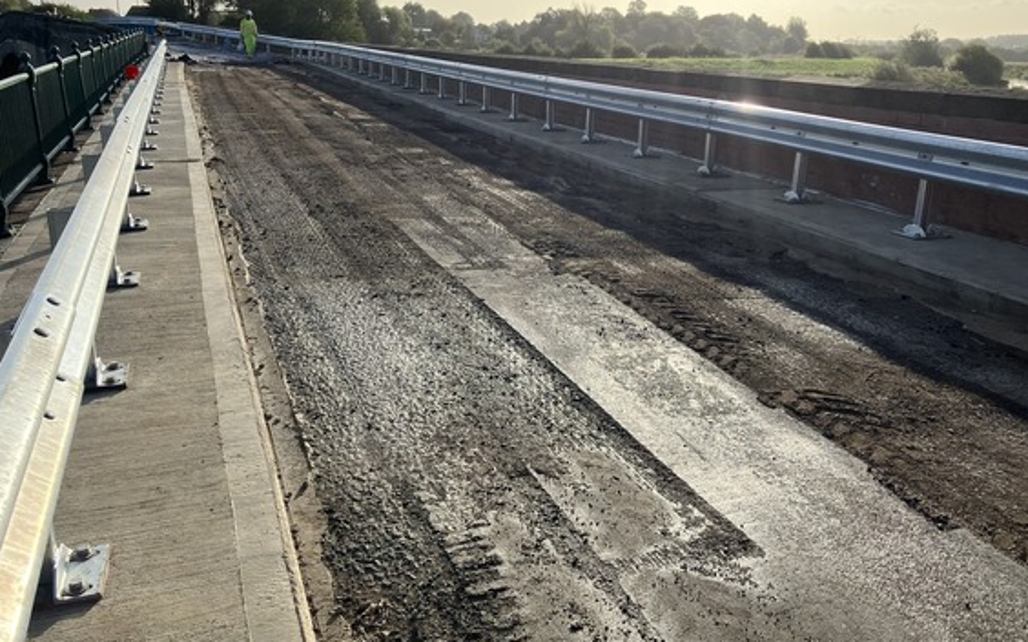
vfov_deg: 41.8
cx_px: 514
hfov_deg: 62.9
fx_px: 840
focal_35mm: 30
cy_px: 320
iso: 32
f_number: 1.8
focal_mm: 3.99
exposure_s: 1/1567
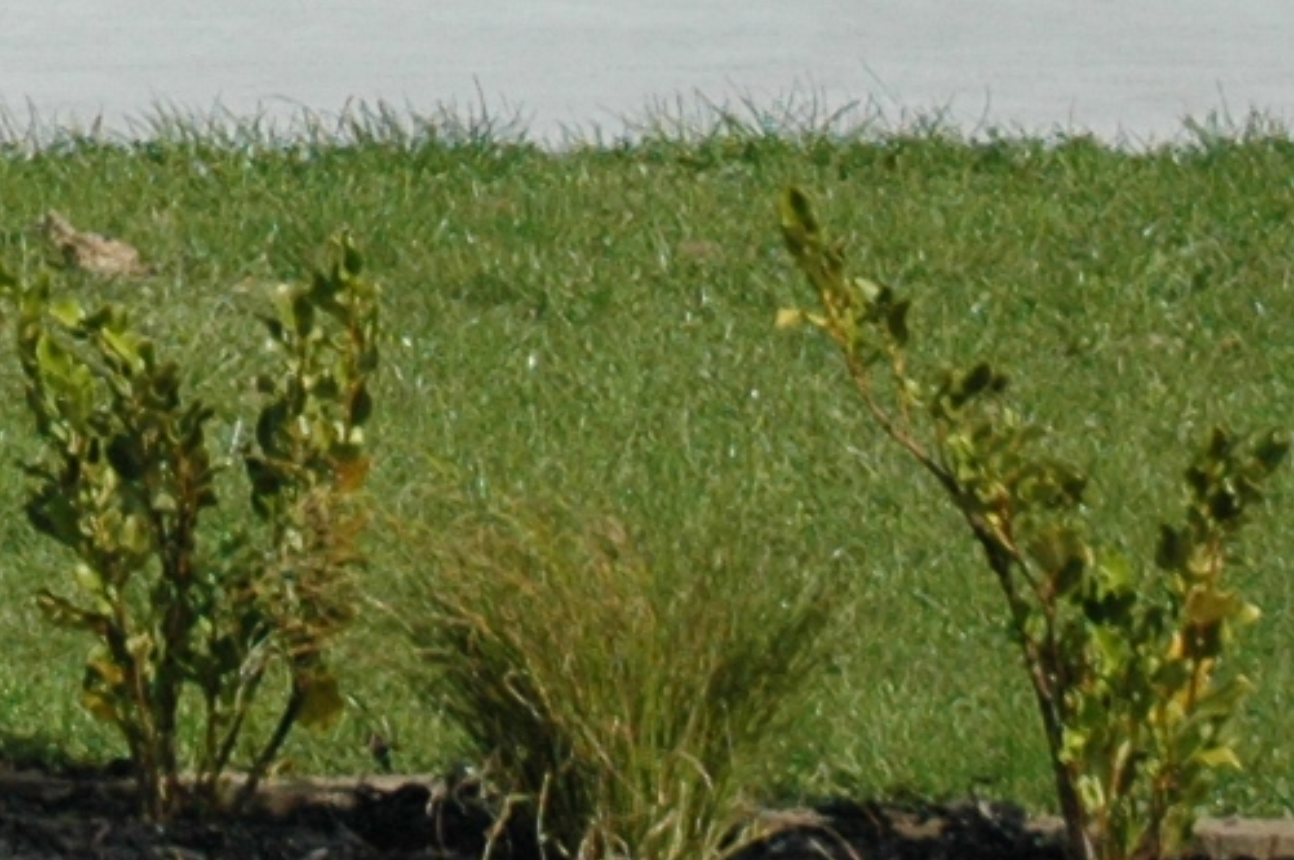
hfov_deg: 7.3
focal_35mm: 279
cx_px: -703
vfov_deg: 4.8
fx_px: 10018
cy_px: -1281
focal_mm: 31
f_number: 4
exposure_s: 1/5000
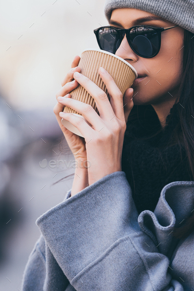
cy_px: 159
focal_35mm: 325
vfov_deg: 6.3
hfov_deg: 4.2
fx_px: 2623
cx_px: 150
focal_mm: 185
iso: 160
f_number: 2.8
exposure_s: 1/800
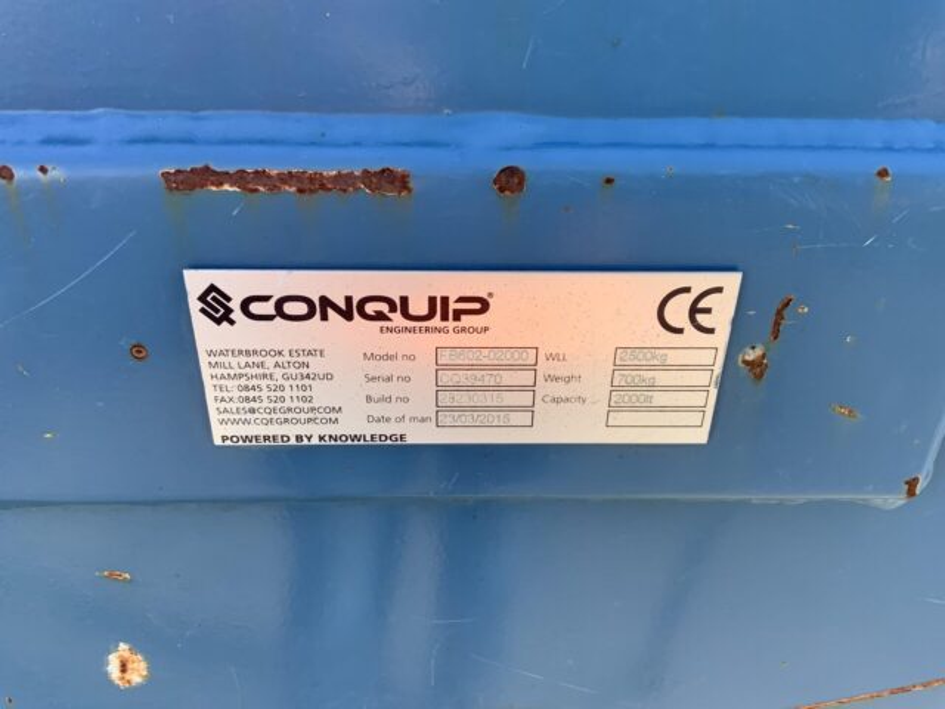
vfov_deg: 48.2
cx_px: 472
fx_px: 792
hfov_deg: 61.7
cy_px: 354
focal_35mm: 29
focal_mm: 3
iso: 16
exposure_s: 1/160
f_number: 1.8
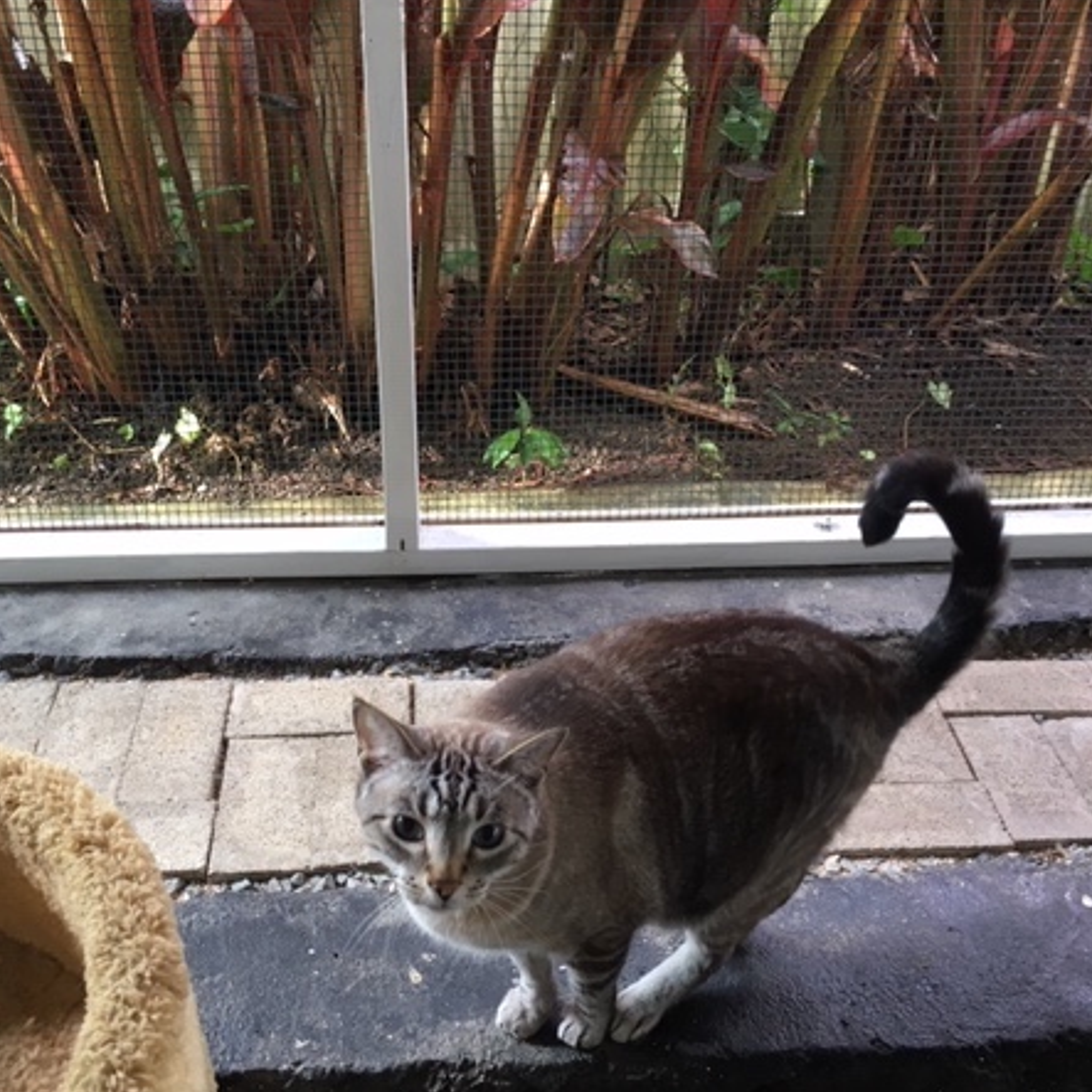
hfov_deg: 44.9
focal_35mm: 37
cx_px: 510
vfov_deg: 44.9
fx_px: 1321
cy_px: 569
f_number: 2.2
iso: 50
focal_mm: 4.15
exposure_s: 1/30
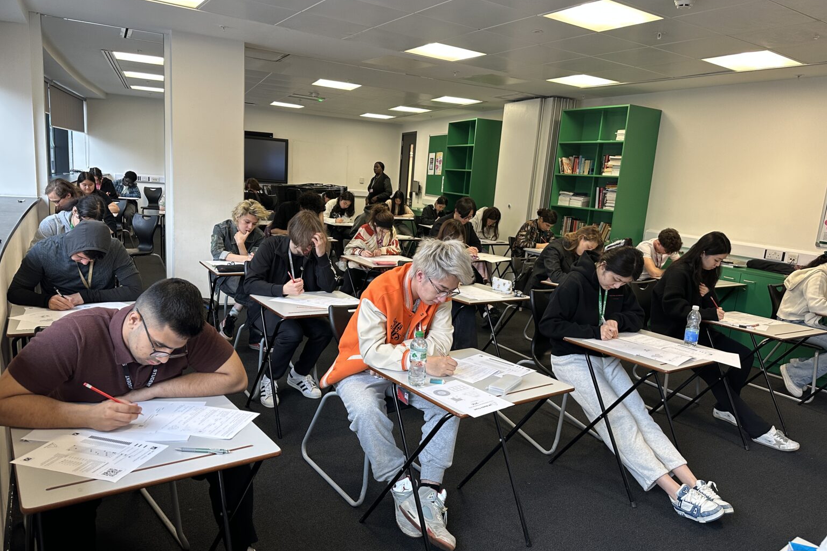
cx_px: 414
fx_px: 574
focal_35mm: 25
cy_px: 285
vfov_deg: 51.3
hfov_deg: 71.5
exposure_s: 1/100
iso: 200
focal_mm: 6.86
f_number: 1.78
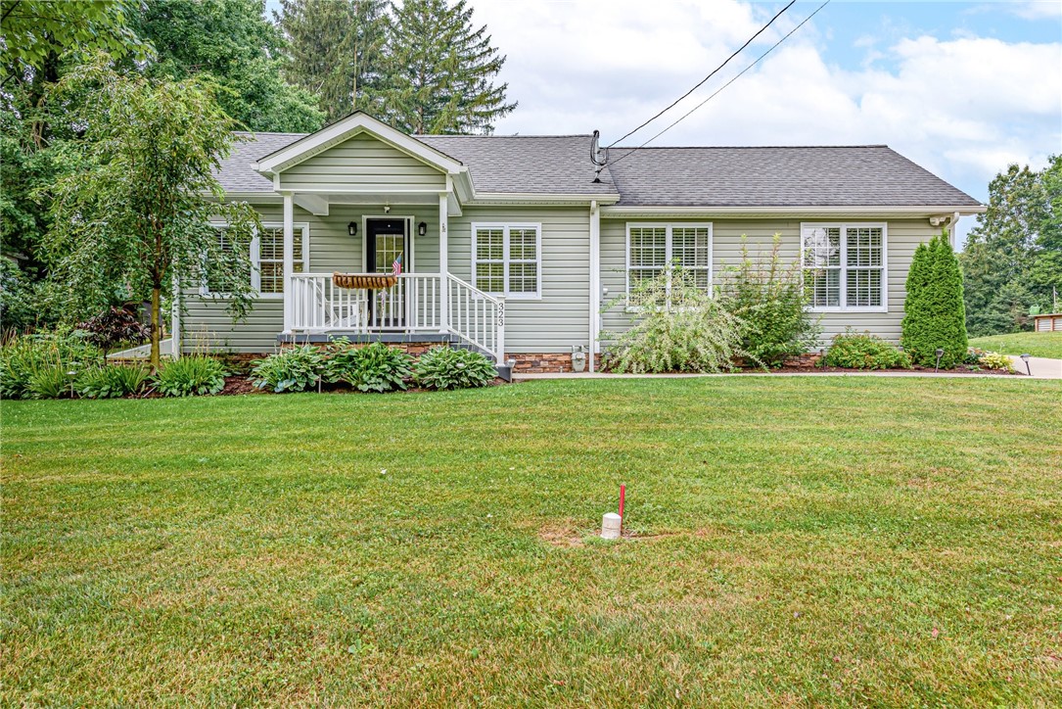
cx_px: 531
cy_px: 354
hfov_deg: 73.7
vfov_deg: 53.2
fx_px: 708
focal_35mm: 24
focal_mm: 24
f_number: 11
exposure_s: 1/160
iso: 50
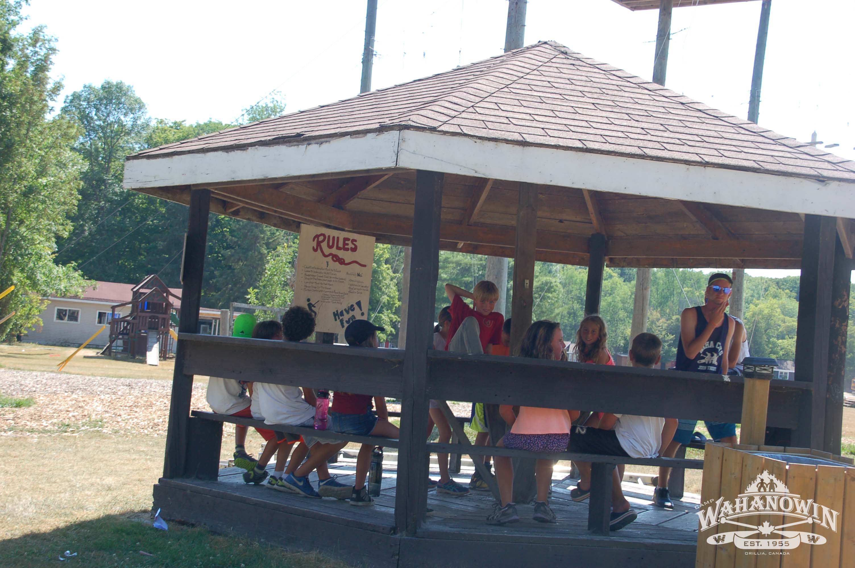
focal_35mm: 51
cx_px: 428
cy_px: 284
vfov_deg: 26.4
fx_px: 1210
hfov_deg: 38.9
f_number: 7.1
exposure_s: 1/200
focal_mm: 34
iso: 200
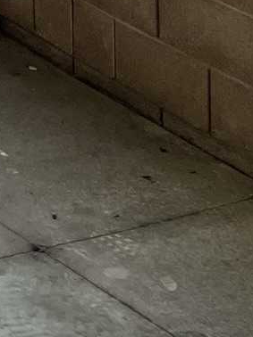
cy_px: -555
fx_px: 1376
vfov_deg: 11.0
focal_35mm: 141
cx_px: -357
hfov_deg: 9.4
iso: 32
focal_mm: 4.2
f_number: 1.6
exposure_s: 1/384
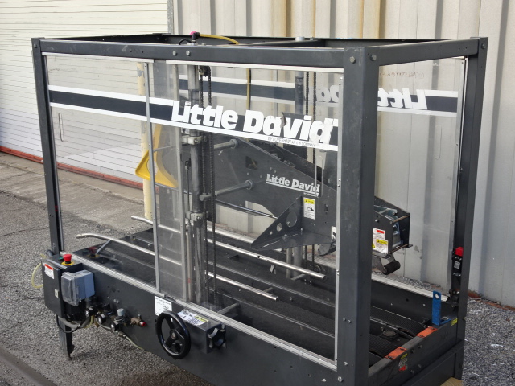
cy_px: 193
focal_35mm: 41
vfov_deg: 35.1
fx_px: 610
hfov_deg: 45.8
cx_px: 258
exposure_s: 1/80
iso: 80
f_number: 4
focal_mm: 7.05
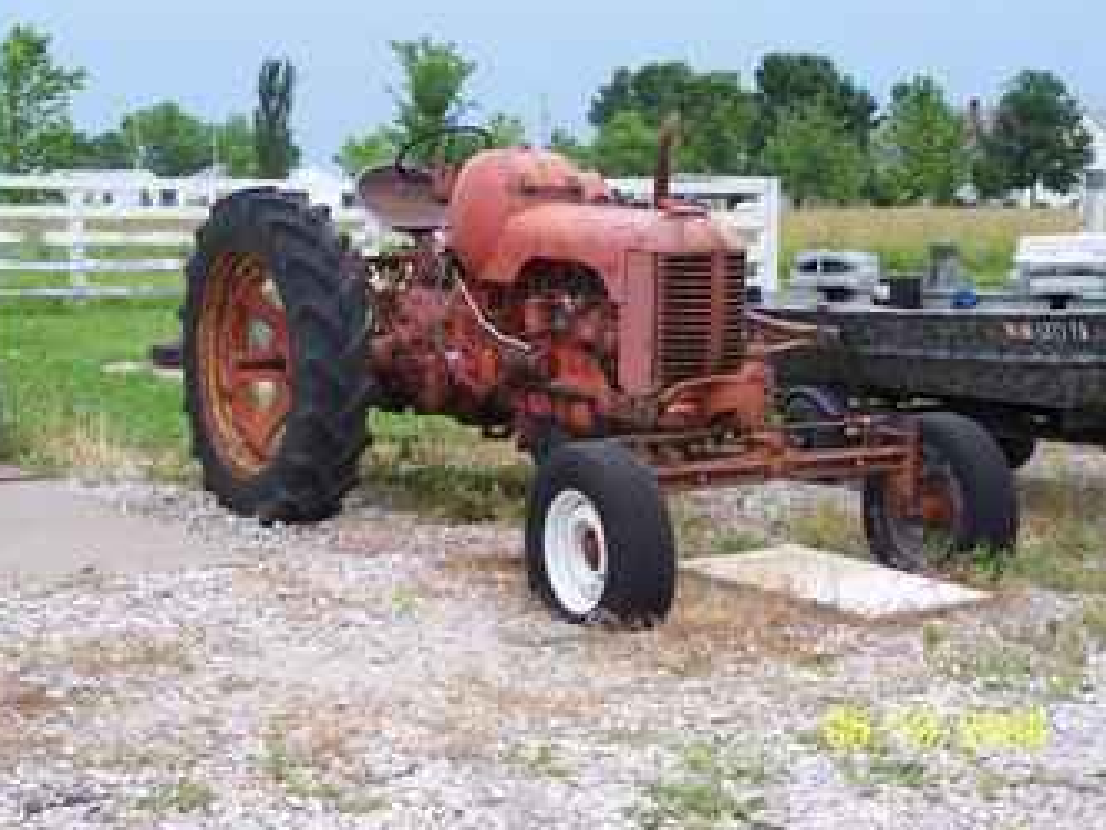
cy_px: 415
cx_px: 538
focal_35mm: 61
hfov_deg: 31.7
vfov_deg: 24.0
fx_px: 1950
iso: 140
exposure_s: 1/125
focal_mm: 9.8
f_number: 3.1
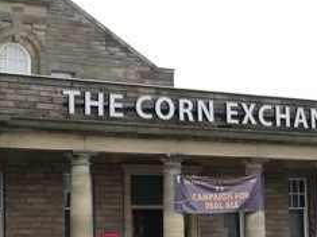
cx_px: 170
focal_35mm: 98
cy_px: 174
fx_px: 897
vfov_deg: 15.0
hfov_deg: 20.0
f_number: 4.5
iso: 100
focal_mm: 18
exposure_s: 1/400
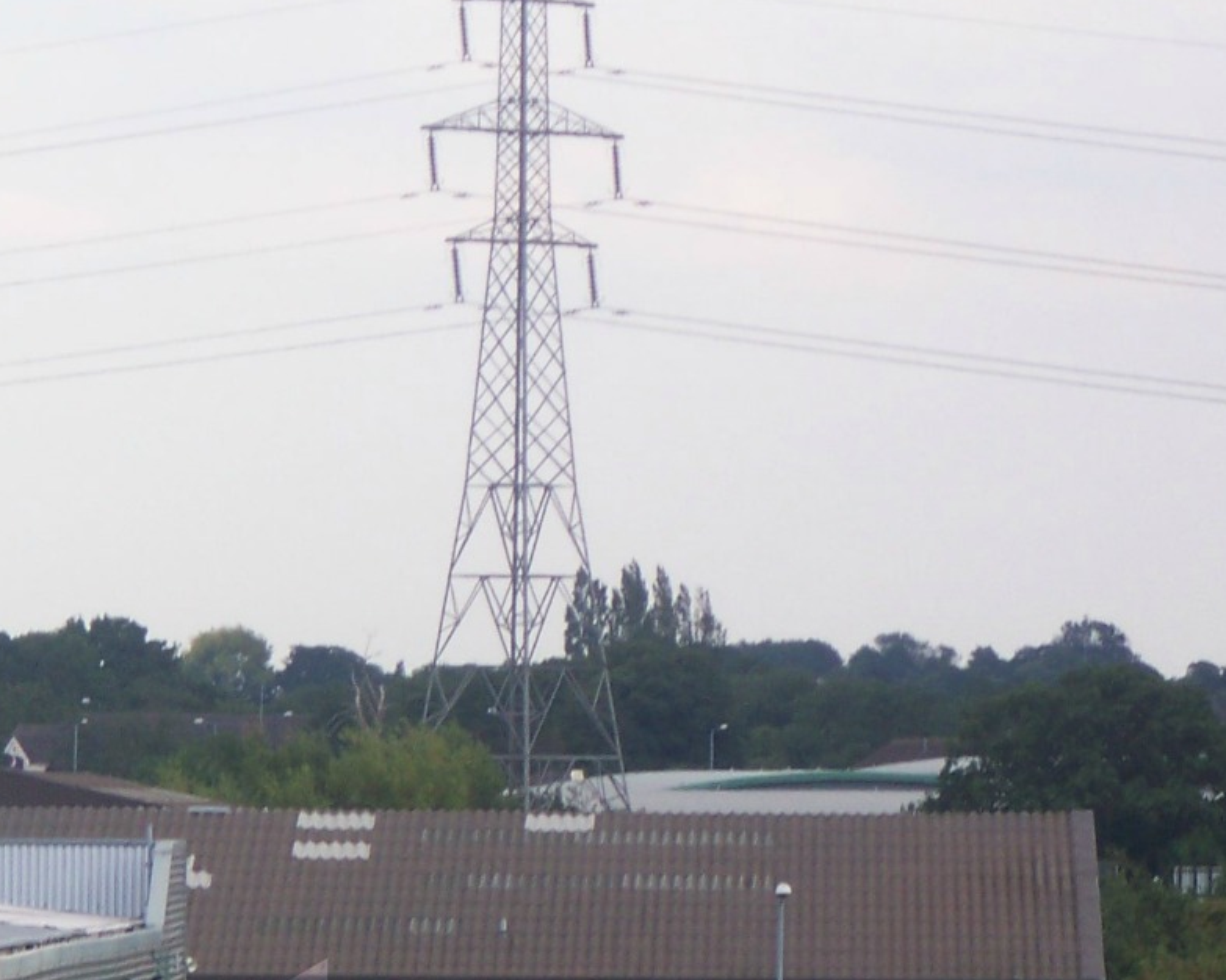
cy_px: 859
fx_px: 16360
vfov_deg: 3.4
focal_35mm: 451
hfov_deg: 4.3
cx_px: -678
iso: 64
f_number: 4.4
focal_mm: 28.83
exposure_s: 1/160
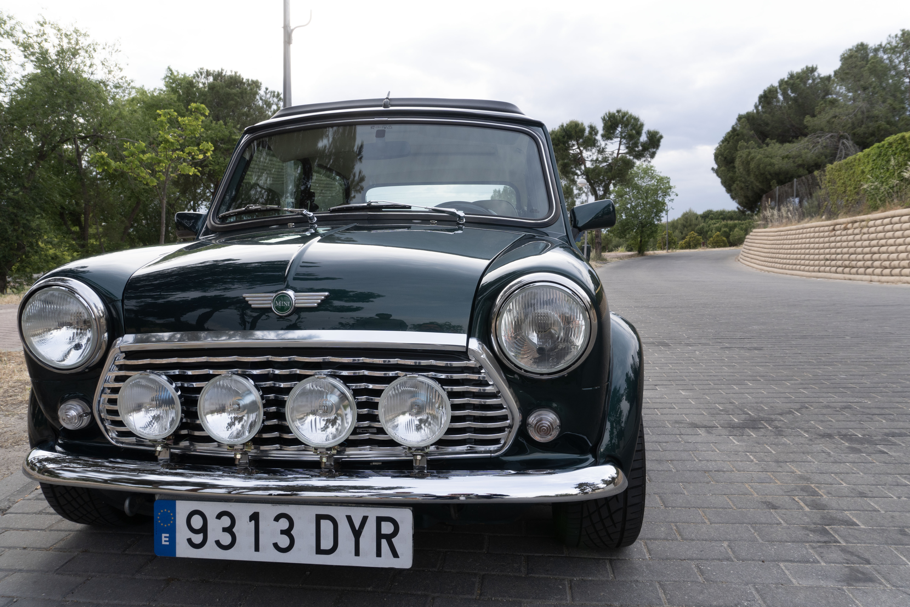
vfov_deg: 53.1
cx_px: 455
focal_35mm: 24
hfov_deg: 73.7
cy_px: 304
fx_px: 607
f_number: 8
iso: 200
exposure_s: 1/125
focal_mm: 16
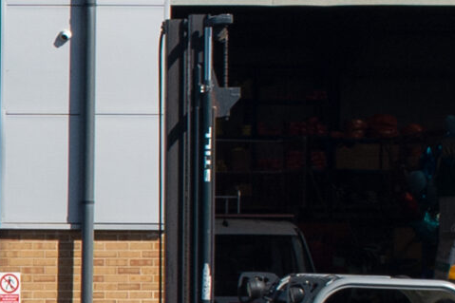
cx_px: -606
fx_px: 2363
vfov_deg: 7.3
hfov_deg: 9.8
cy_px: 338
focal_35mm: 187
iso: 400
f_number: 16
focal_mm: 35
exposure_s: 1/800
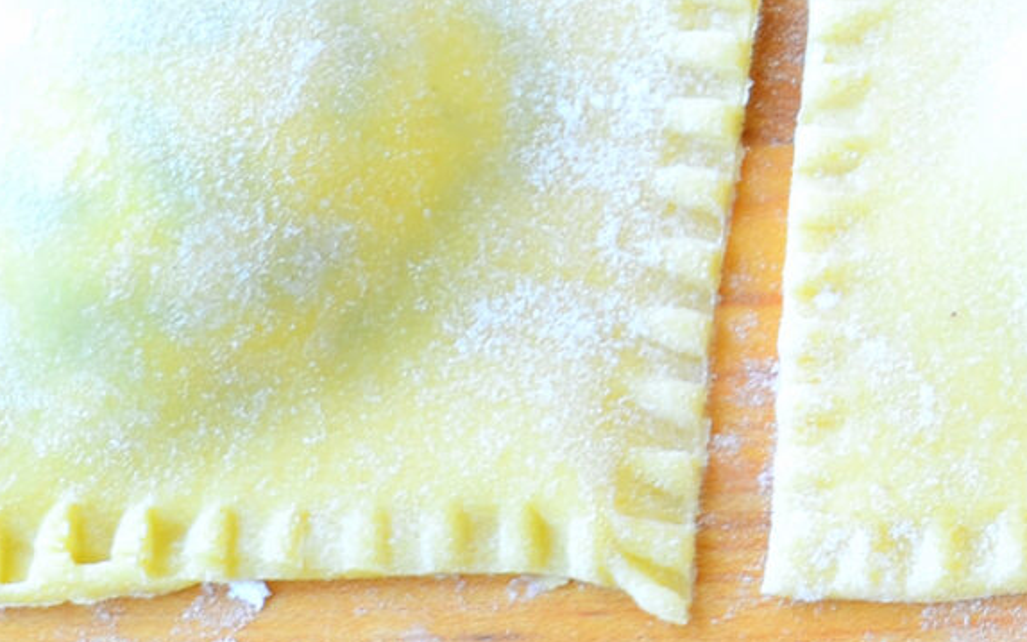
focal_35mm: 272
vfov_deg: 4.8
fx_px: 7615
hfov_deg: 7.3
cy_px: 238
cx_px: 2238
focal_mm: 40
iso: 100
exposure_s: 1/5
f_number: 9
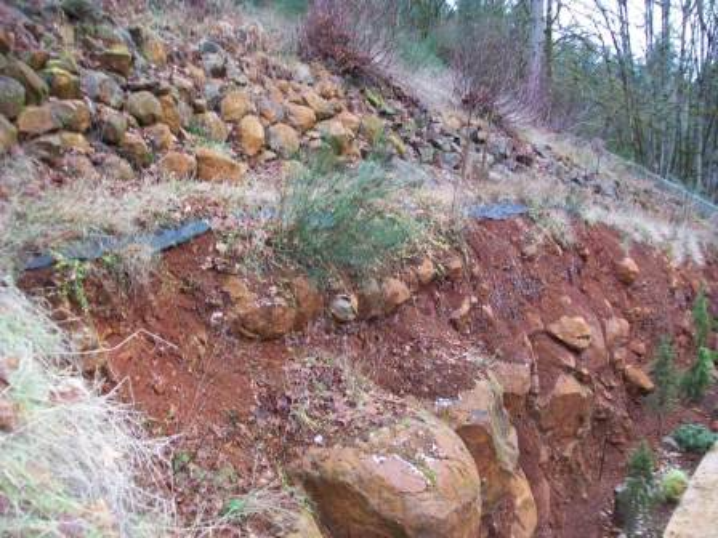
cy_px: 269
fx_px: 747
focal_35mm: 36
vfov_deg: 39.7
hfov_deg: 51.4
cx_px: 359
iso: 160
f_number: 2.7
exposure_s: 1/80
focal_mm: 6
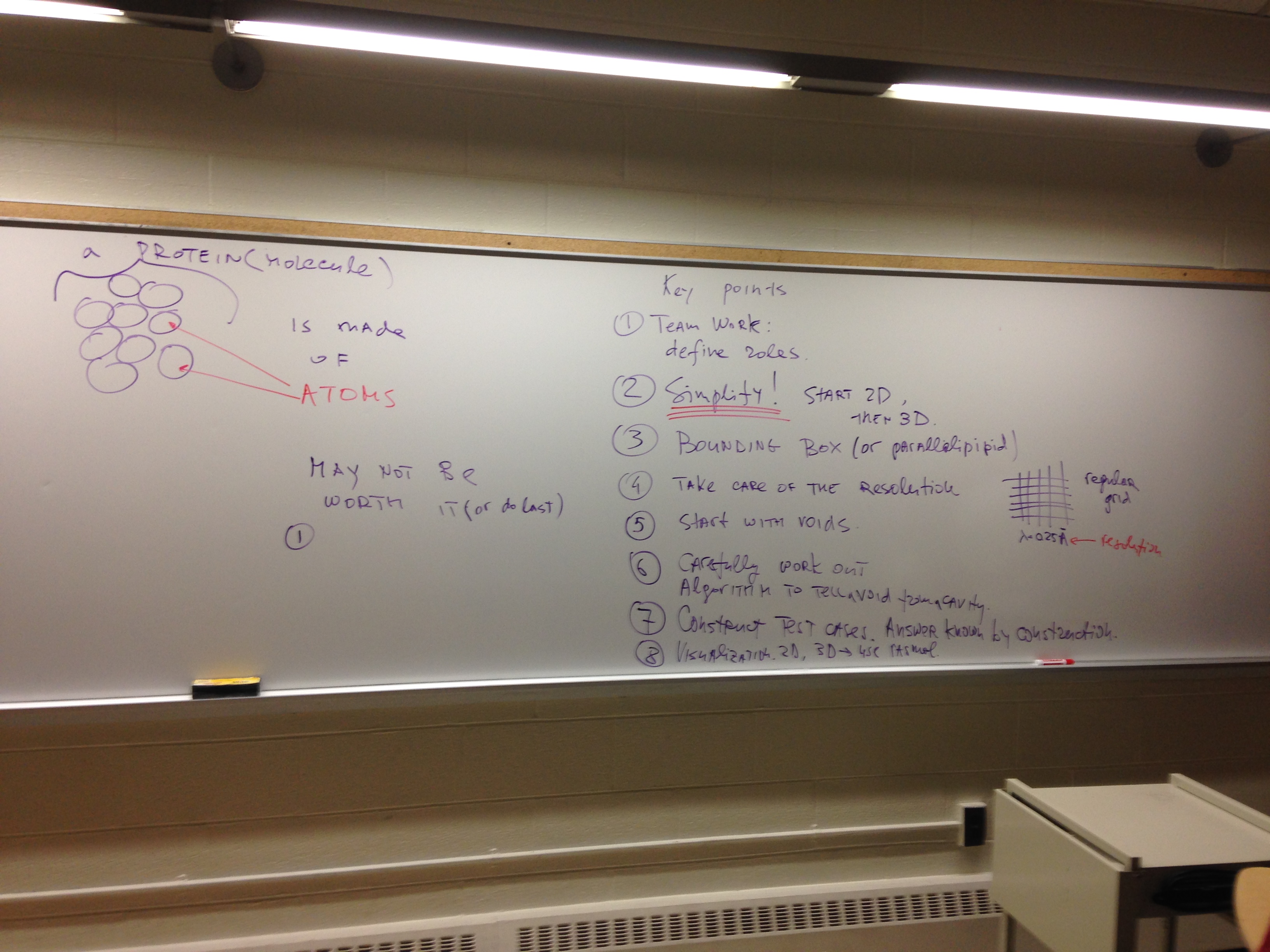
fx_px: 1211
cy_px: 476
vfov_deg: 42.9
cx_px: 635
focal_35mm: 33
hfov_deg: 55.4
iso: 64
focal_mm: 4.12
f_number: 2.4
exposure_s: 1/20
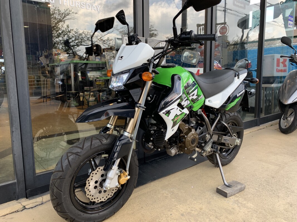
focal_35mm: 26
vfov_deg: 53.1
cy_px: 111
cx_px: 148
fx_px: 223
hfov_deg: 67.3
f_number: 1.8
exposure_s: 1/122
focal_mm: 4.25
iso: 25
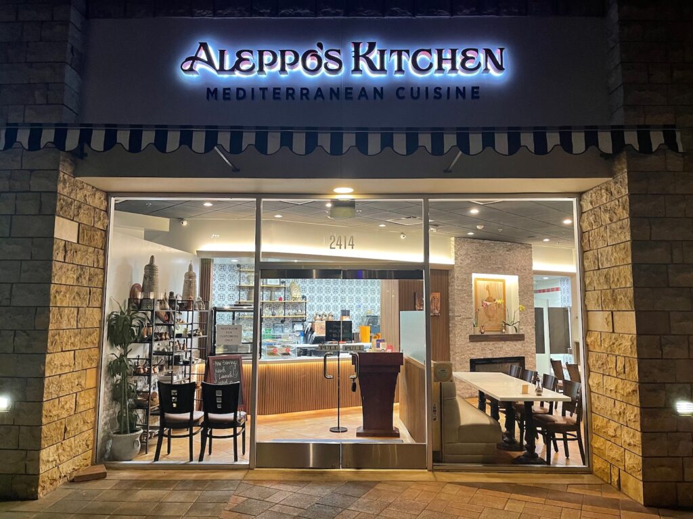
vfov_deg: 53.1
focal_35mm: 26
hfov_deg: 67.3
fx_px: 521
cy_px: 260
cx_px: 346
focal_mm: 5.1
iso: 320
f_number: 1.6
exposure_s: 1/60
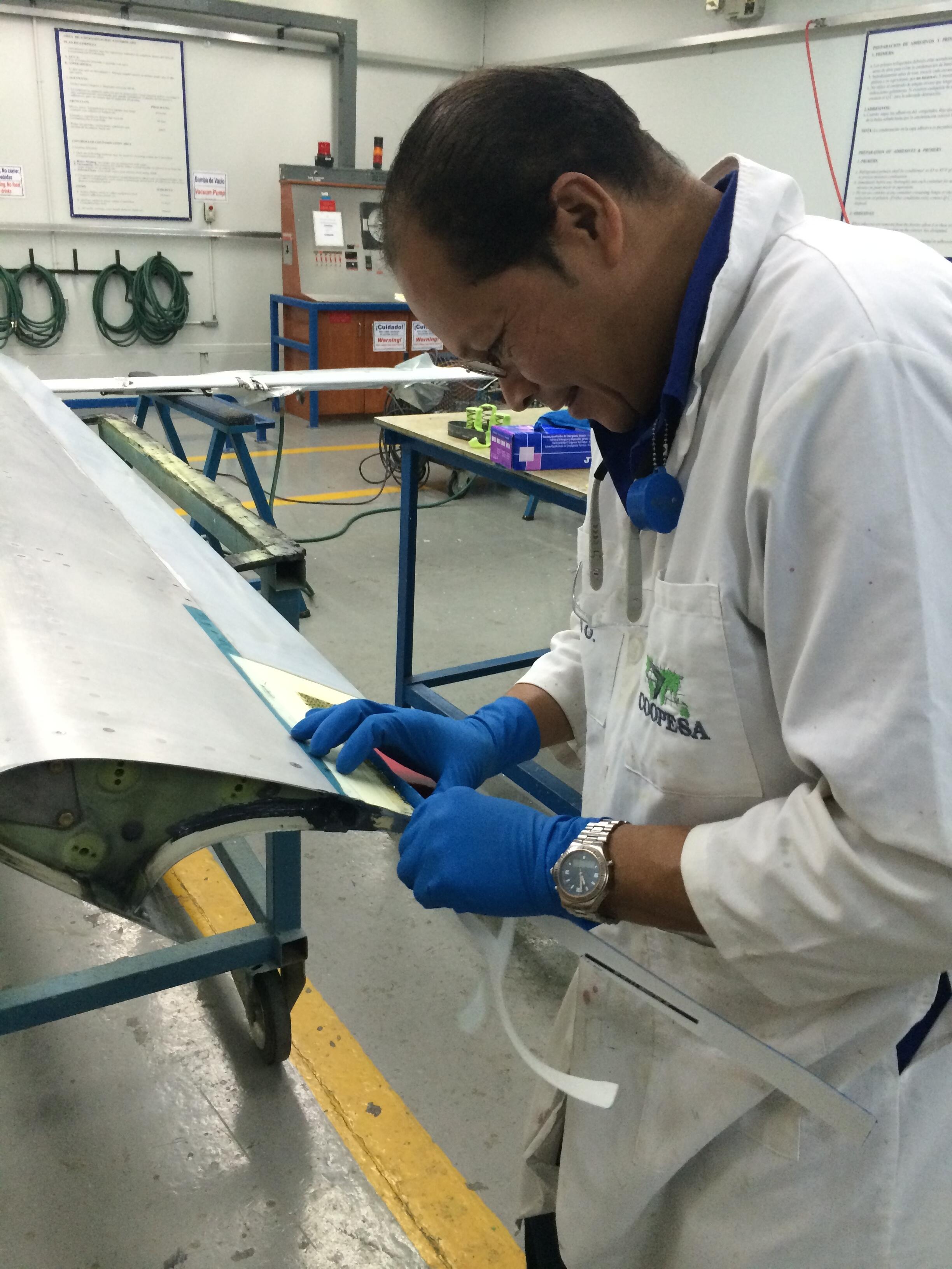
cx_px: 476
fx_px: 1100
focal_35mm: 30
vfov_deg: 60.0
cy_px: 634
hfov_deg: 46.8
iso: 160
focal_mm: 4.12
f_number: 2.2
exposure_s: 1/30
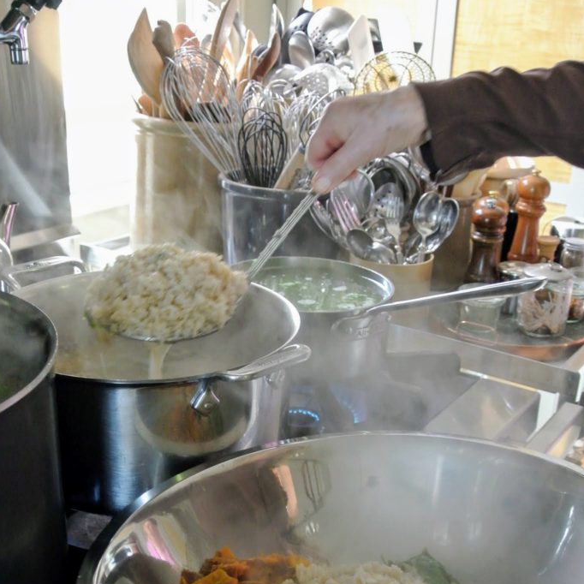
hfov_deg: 36.8
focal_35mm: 46
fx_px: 878
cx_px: 291
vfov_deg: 36.5
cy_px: 382
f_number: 4
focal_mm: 13.6
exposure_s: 1/30
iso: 720
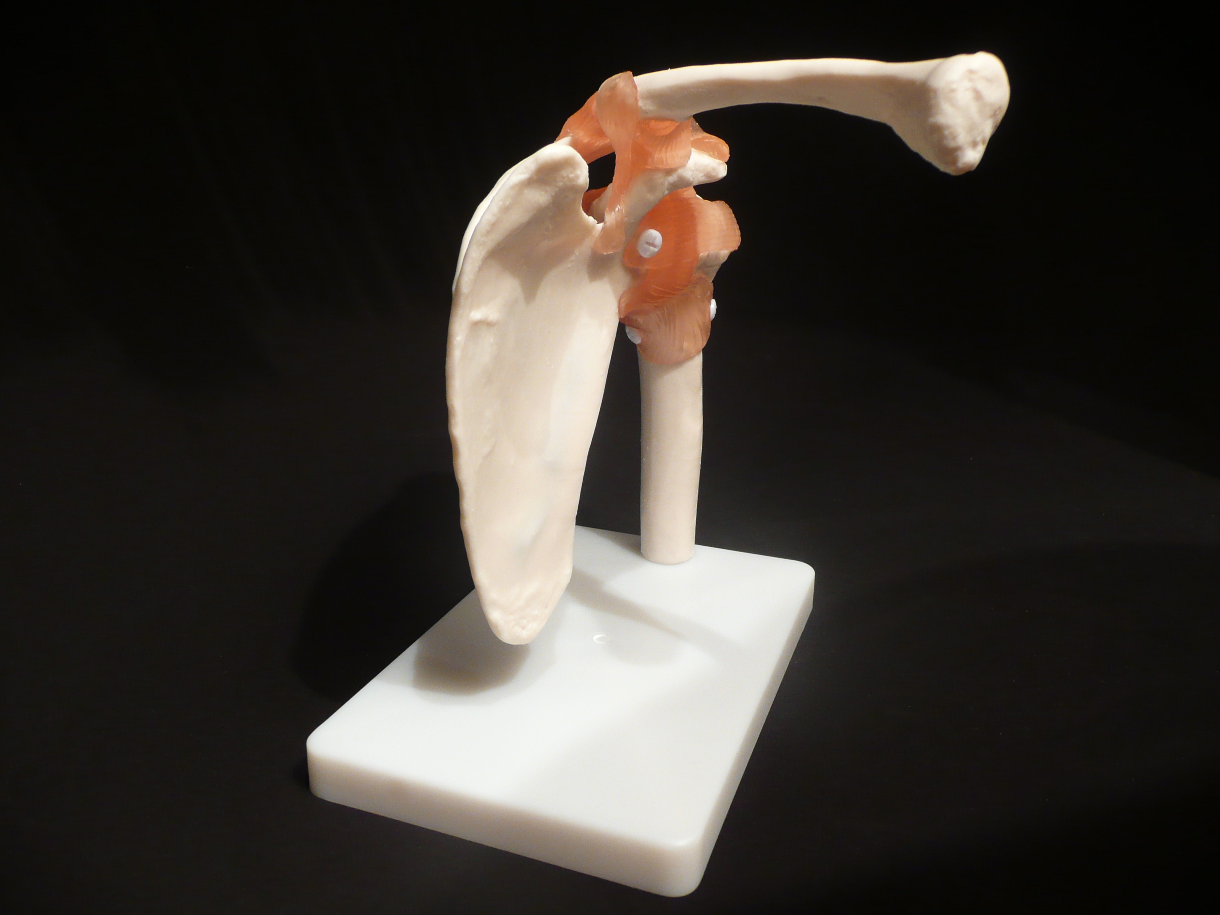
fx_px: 987
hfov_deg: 63.4
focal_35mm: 28
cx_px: 610
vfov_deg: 49.7
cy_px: 458
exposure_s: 1/8
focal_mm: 4.6
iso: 200
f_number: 3.3
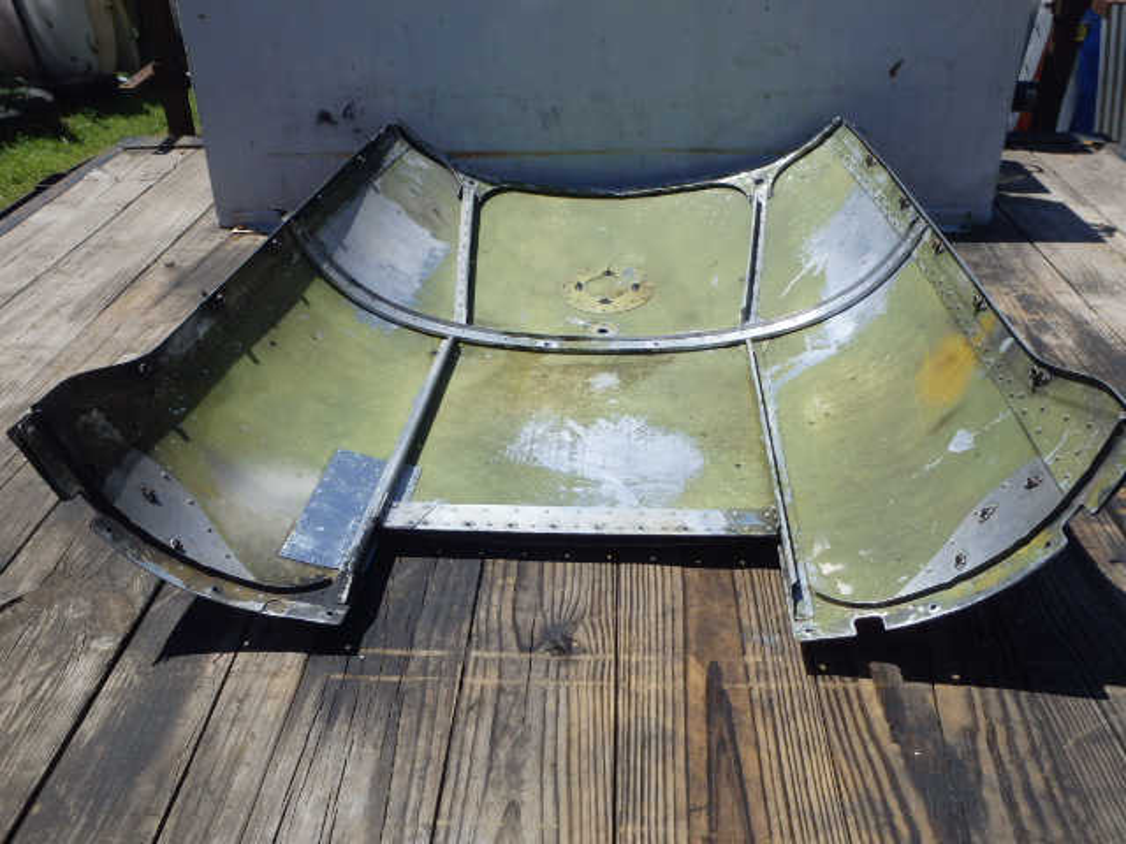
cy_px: 422
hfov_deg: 56.8
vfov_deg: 44.2
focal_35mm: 32
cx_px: 563
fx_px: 1041
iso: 125
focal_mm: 5.7
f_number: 13
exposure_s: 1/160
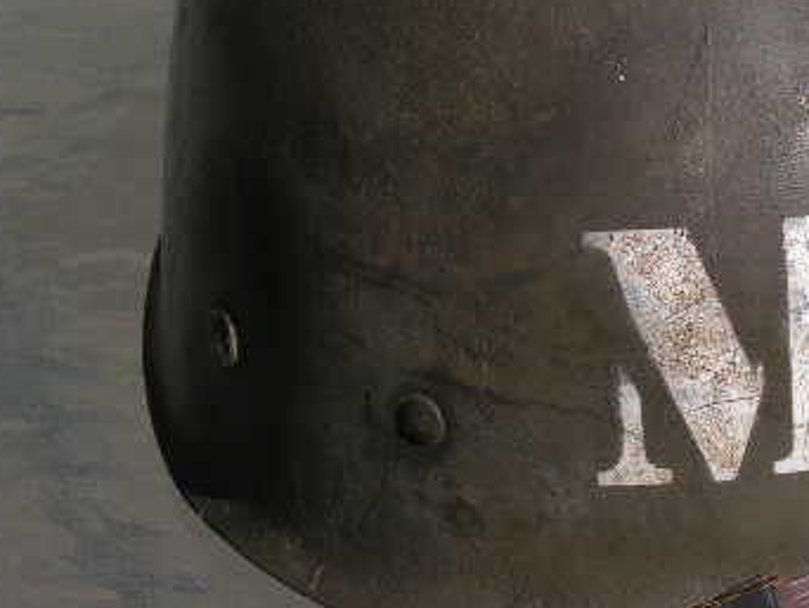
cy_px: 215
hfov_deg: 13.6
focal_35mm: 144
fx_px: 3368
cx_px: 684
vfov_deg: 10.3
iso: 64
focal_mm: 12.9
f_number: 3.3
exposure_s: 1/1250
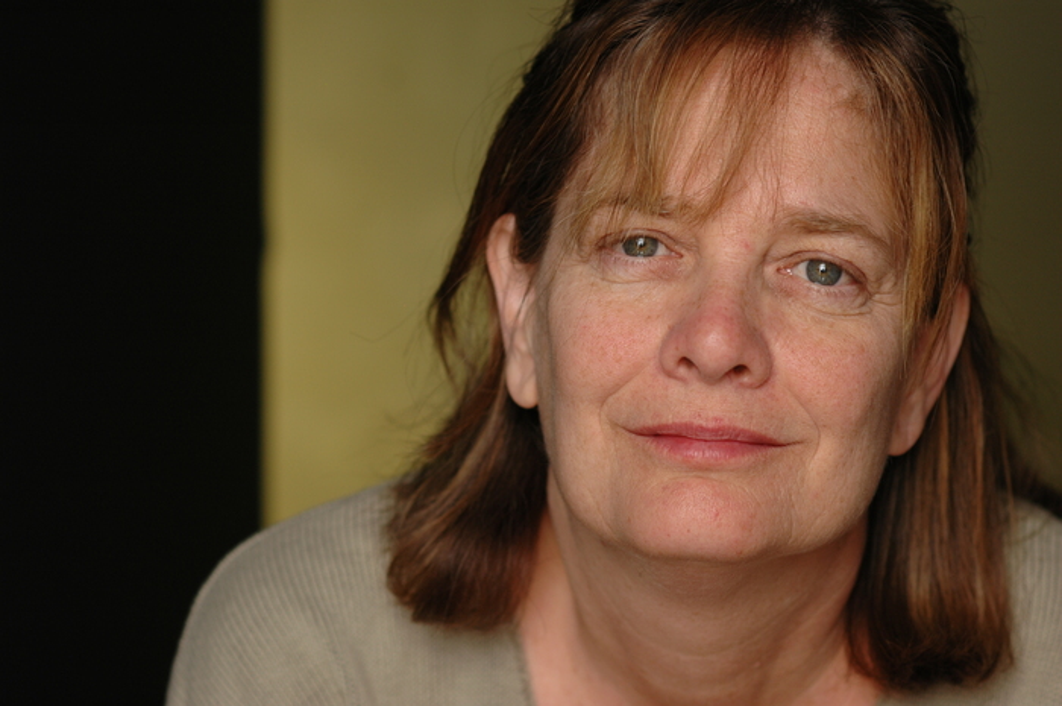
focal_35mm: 128
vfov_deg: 10.7
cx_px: 531
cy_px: 353
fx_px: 3757
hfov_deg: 16.1
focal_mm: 85
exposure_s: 1/200
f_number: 3.5
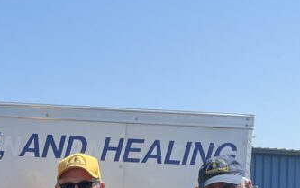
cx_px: -126
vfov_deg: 11.8
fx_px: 867
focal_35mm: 106
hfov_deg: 17.9
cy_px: 277
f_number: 1.6
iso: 32
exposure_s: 1/2564
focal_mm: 4.2
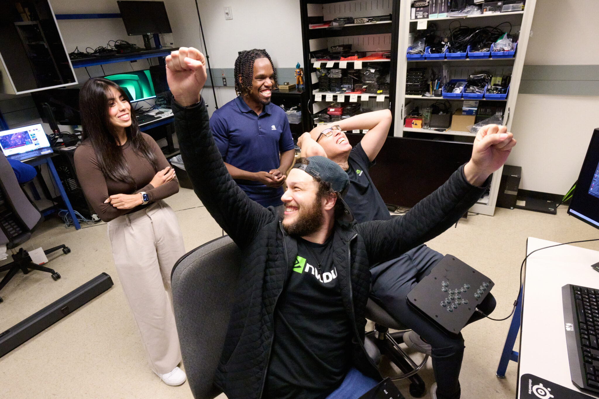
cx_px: 300
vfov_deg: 61.9
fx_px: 333
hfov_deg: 84.0
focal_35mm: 20
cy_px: 200
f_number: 9
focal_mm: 20
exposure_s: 1/50
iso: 14400
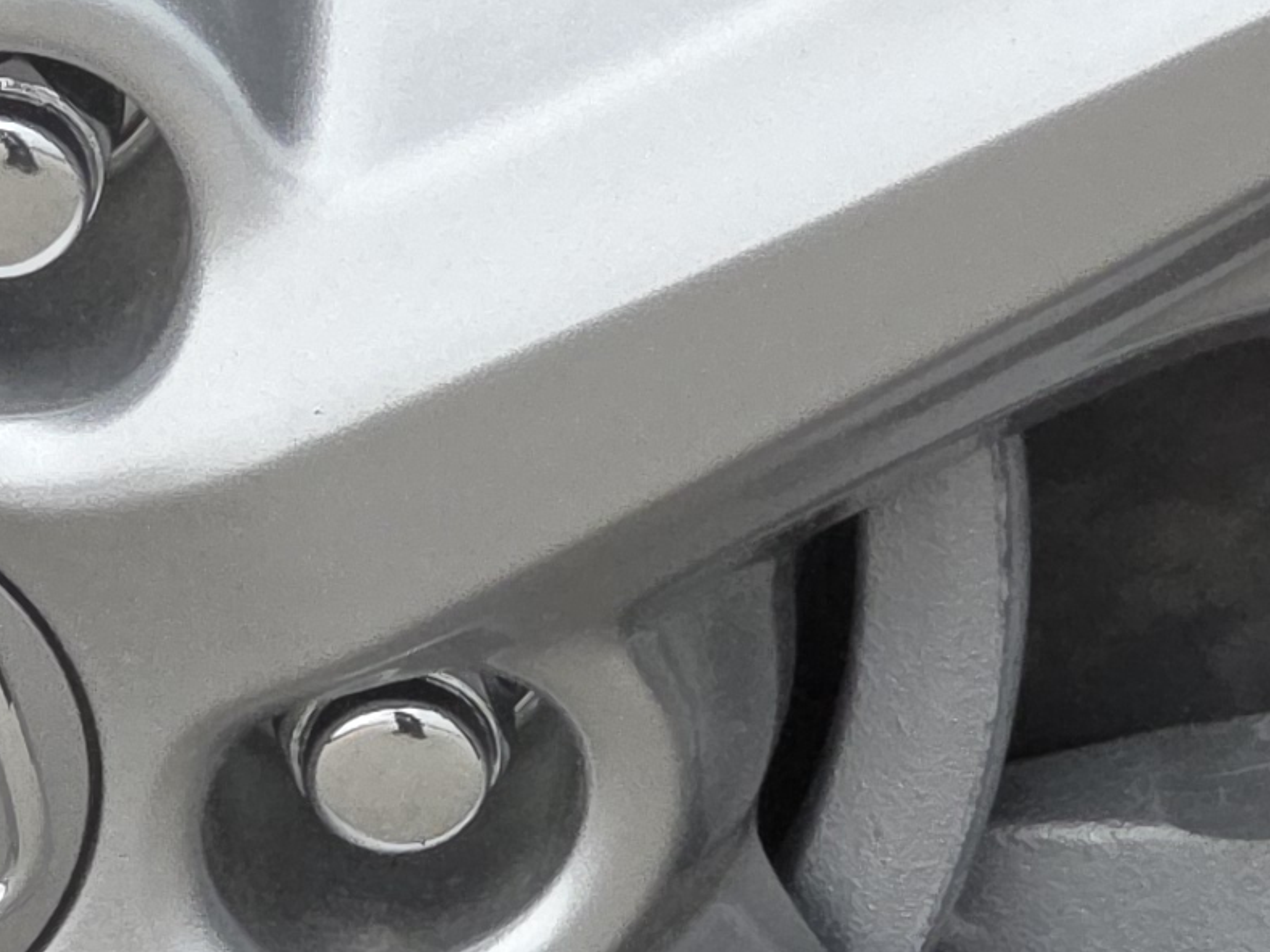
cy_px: 585
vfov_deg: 4.2
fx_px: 12835
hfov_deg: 5.6
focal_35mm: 350
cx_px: -288
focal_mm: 7.9
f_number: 2.4
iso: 50
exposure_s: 1/883
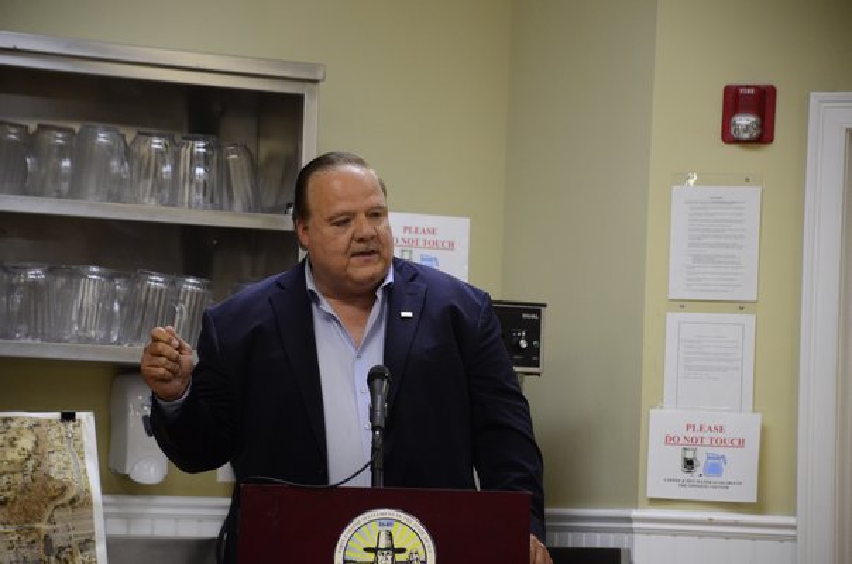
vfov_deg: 6.5
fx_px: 4960
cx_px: 426
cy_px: 282
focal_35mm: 210
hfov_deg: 9.8
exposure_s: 1/60
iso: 1250
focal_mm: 140
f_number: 5.6
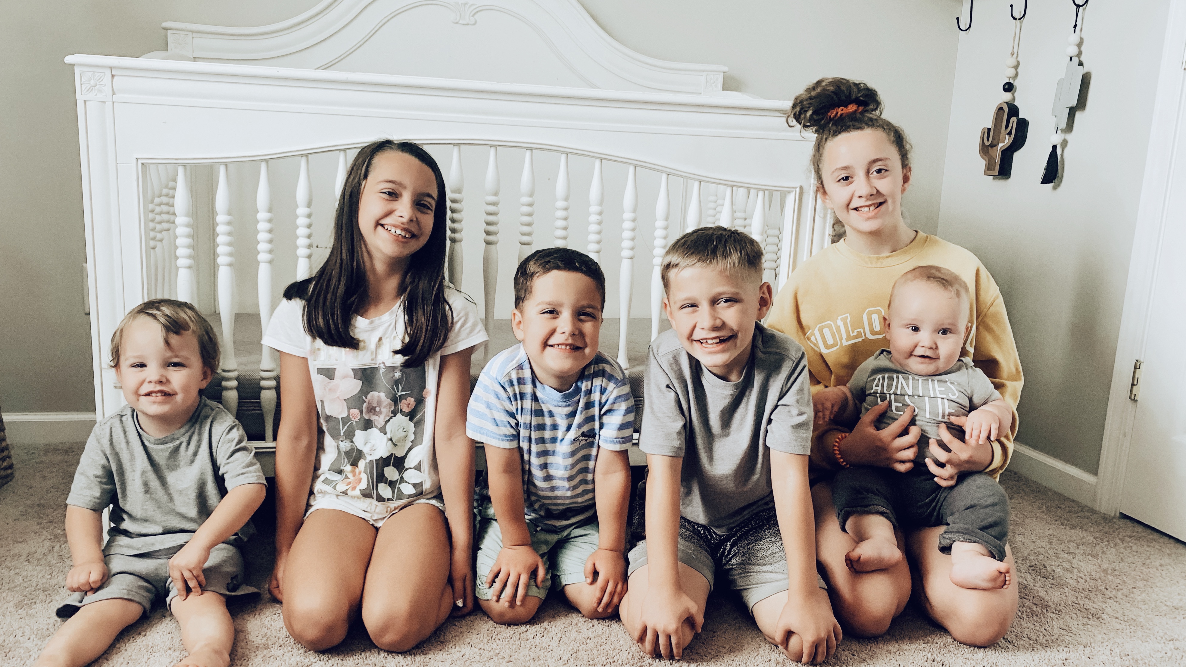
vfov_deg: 40.1
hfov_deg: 66.1
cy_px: 363
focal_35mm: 29
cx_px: 589
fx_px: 912
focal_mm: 4.25
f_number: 1.8
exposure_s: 1/120
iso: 100
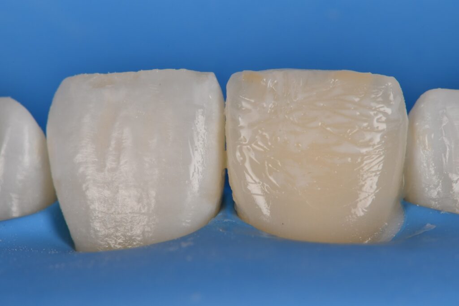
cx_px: 230
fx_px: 2001
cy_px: 153
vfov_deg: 8.7
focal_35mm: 157
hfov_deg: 13.1
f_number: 32
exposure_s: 1/160
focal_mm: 105
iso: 200
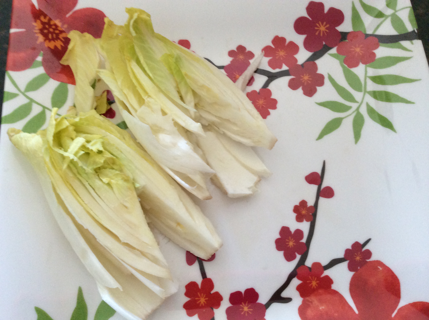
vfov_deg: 42.8
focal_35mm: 33
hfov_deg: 55.4
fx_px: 408
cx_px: 214
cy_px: 160
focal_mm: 3.3
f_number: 2.4
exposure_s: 1/24
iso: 125
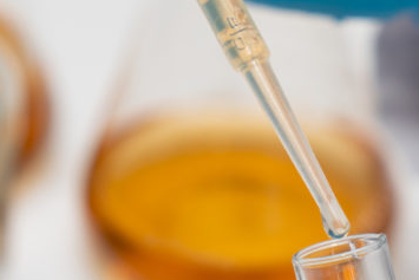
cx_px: 31
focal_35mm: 269
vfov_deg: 5.1
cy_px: 122
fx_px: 3132
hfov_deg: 7.6
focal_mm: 70
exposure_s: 1/80
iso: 80
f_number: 3.5
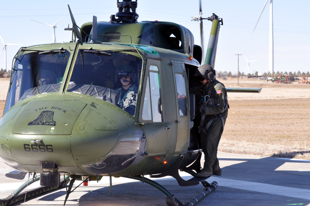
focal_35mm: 105
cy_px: 103
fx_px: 903
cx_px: 155
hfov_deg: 19.5
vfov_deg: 13.0
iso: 500
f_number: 16
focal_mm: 70
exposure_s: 1/200
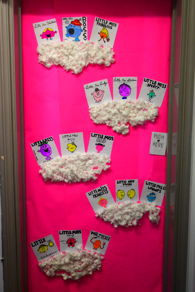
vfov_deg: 45.0
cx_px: 98
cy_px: 146
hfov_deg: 30.8
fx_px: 353
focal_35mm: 44
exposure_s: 1/125
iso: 2000
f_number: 4.8
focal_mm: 29
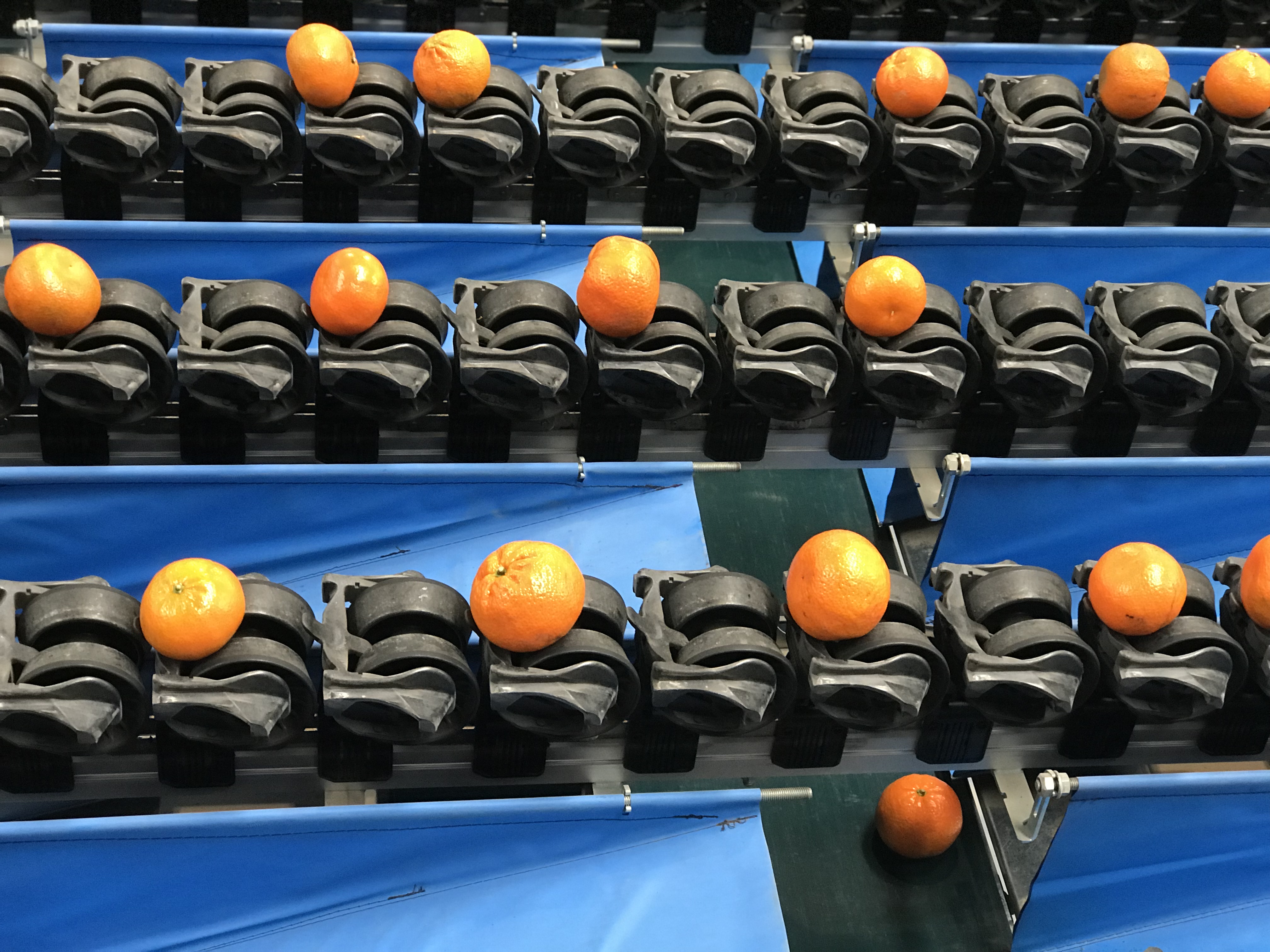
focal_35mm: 57
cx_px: 635
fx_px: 2091
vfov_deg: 25.7
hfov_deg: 33.8
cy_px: 476
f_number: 2.8
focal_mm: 6.6
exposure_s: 1/50
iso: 250
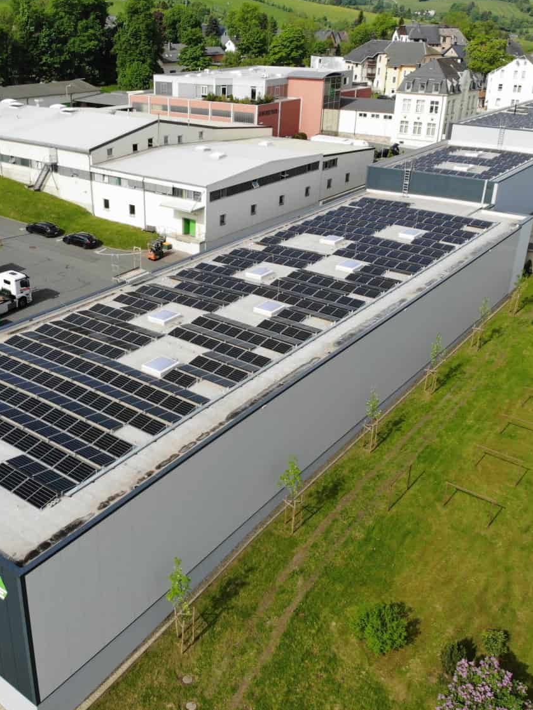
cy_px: 347
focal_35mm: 33
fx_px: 677
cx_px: 182
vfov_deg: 55.3
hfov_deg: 42.4
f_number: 2.8
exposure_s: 1/744
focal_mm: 4.5
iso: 100
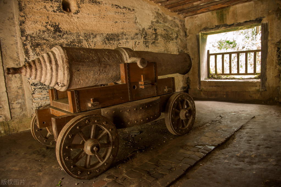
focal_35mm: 24
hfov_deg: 73.7
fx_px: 187
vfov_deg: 53.1
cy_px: 94
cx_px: 140
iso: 400
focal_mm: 24
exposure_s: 1/8
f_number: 4
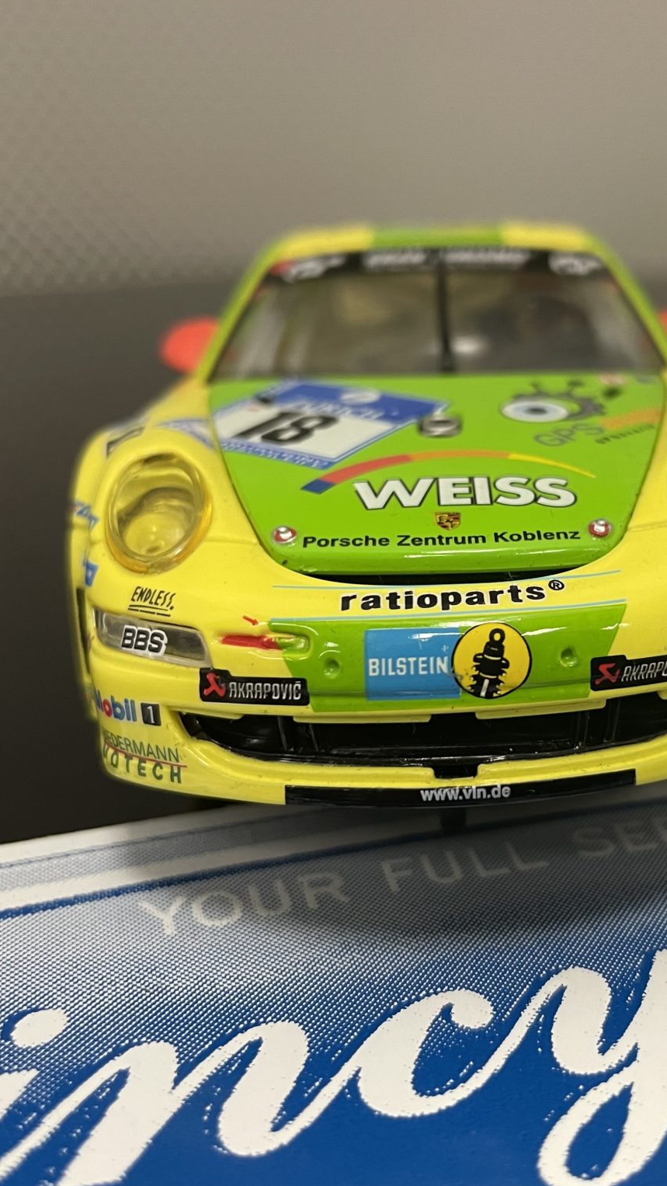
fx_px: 1195
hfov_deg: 30.4
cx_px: 537
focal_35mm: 38
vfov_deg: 52.8
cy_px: 595
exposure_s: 1/60
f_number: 1.6
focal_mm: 4.2
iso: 250
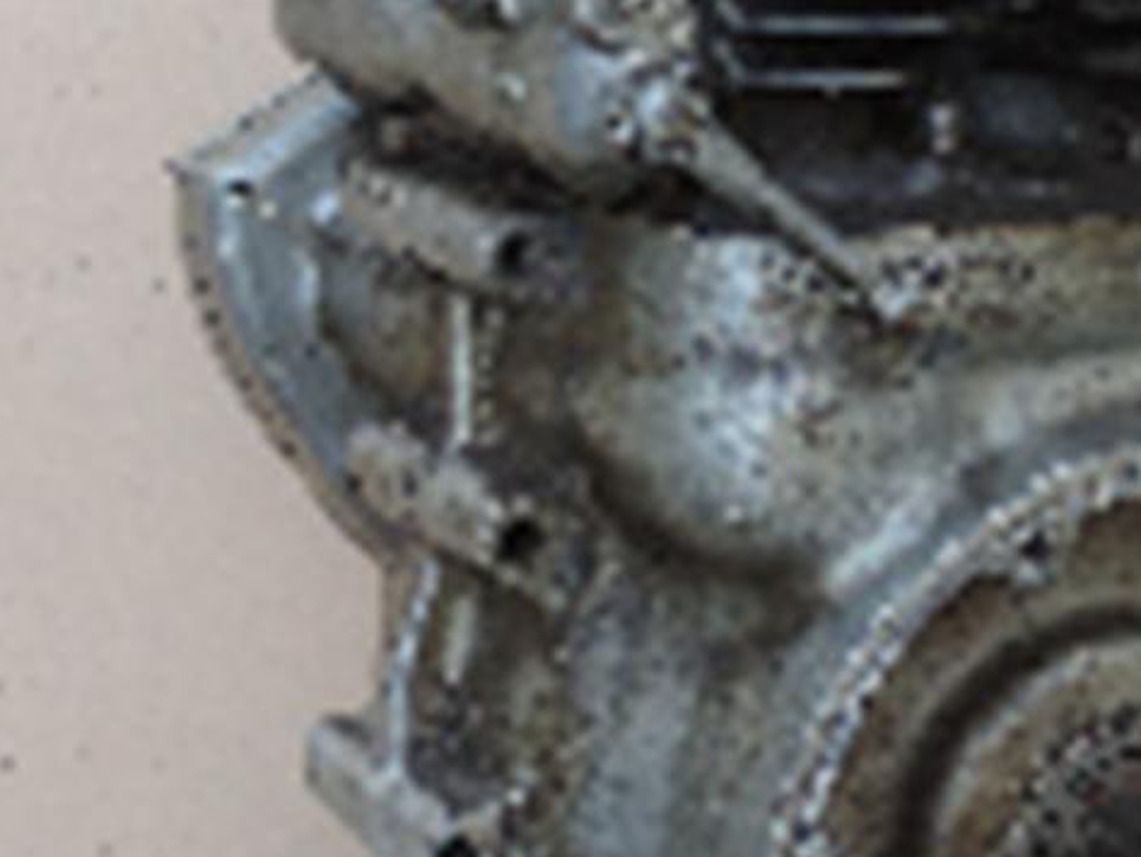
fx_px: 4319
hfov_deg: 14.7
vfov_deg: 11.3
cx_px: 1211
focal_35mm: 131
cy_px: 372
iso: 80
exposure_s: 1/125
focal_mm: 7.6
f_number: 3.4
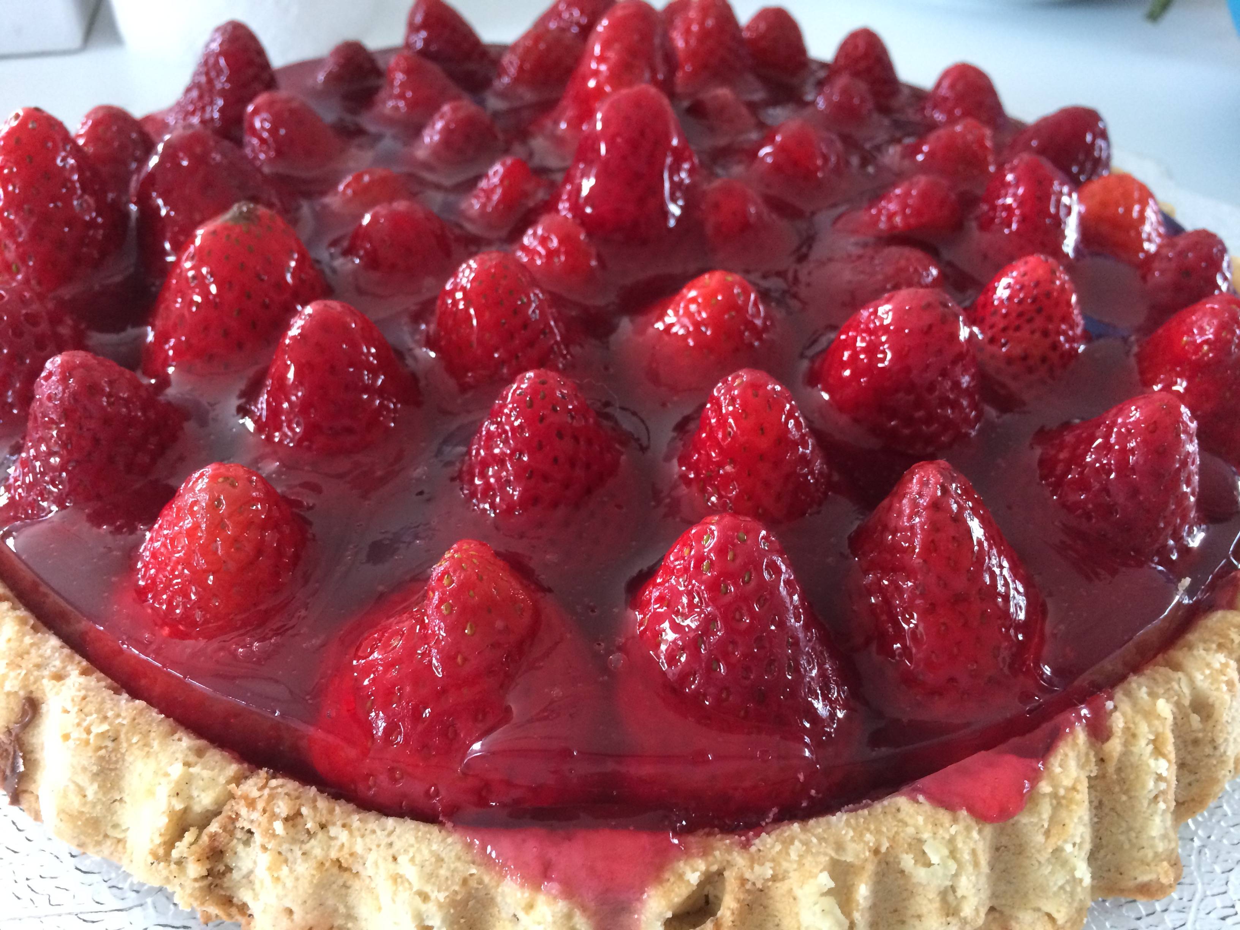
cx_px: 620
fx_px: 1039
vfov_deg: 48.2
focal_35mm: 29
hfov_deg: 61.7
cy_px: 465
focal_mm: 4.15
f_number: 2.2
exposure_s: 1/20
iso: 320
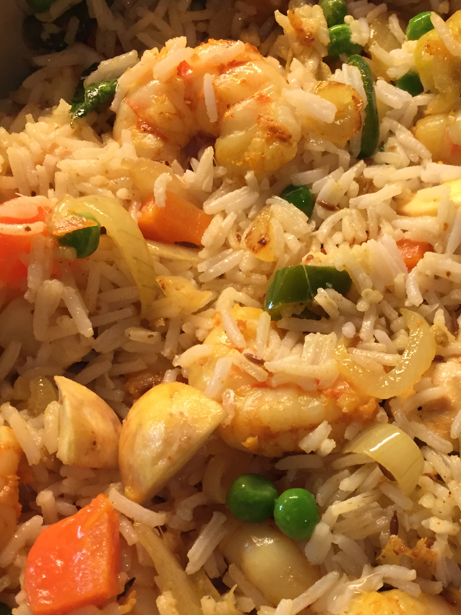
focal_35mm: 46
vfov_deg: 40.9
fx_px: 817
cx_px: 363
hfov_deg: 30.8
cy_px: 386
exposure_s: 1/33
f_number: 2.2
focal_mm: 4.15
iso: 64
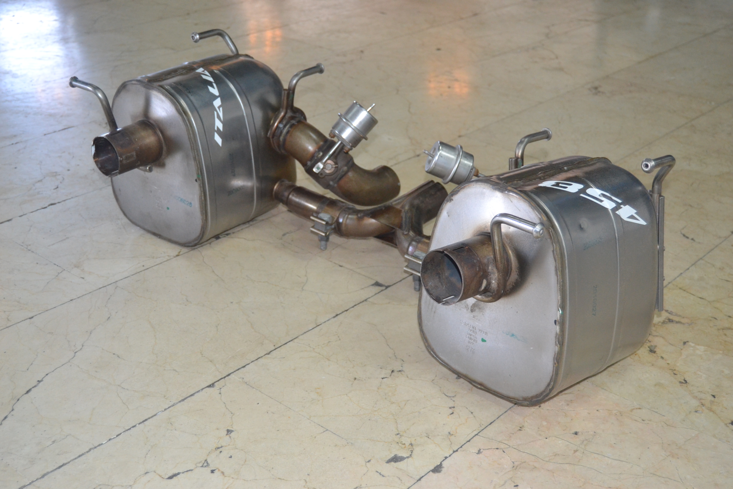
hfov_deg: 41.1
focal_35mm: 48
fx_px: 977
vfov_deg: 28.1
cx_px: 366
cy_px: 244
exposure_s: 1/60
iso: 1400
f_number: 4.5
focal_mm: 32
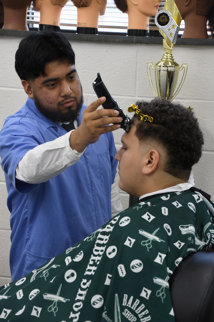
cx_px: 107
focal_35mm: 112
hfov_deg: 12.2
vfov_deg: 18.2
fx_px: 1003
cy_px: 161
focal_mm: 75
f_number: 6.3
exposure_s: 1/100
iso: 640
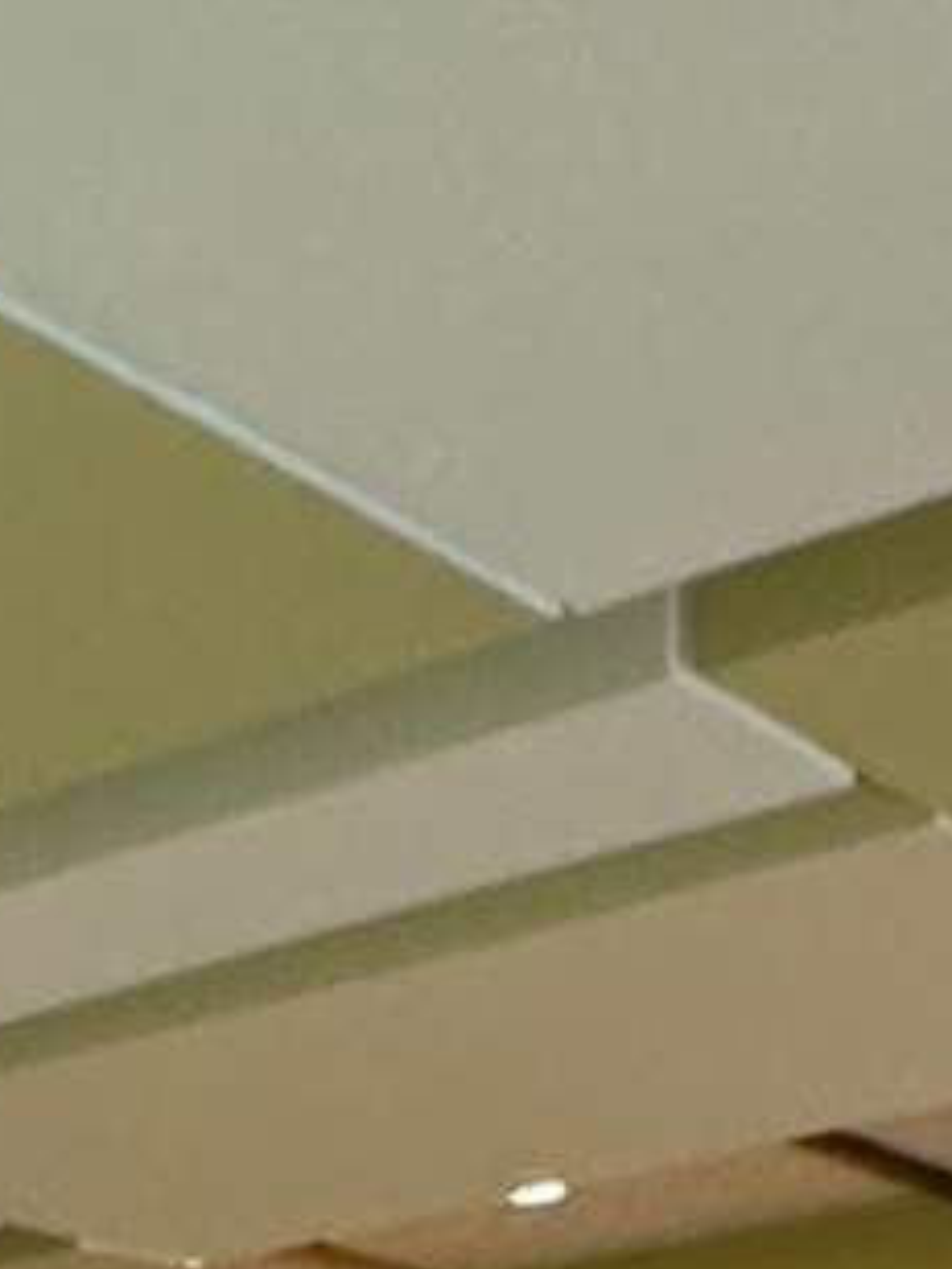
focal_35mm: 93
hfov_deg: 15.8
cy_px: 2633
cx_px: 202
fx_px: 3410
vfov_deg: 15.9
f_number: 2.2
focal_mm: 2.22
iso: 500
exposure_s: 1/60
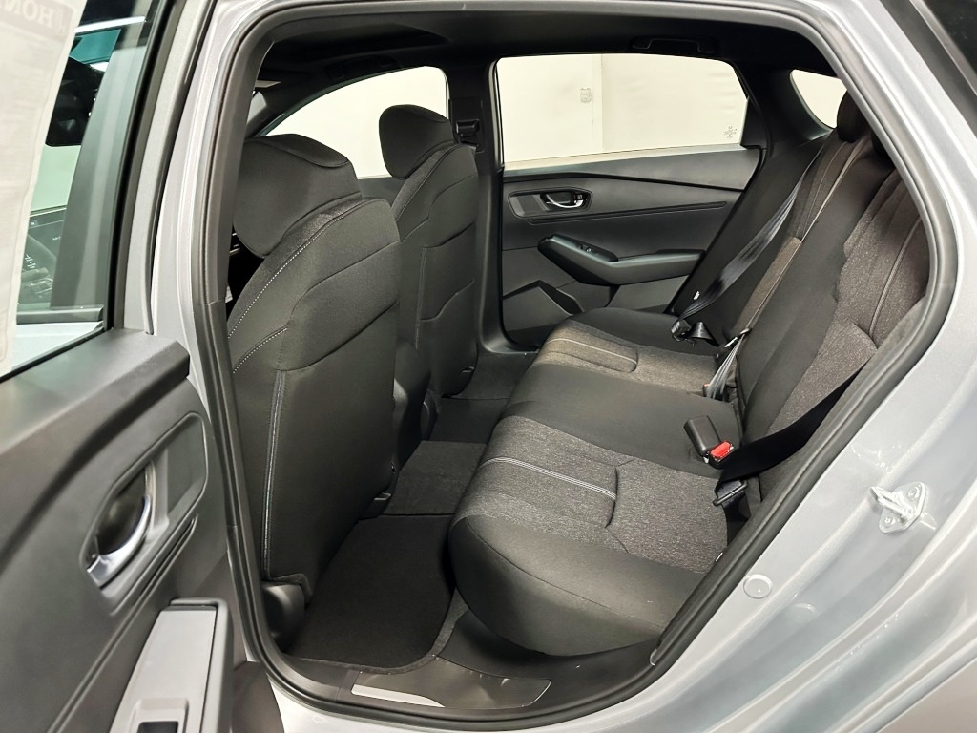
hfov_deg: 71.6
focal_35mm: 24
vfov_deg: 56.8
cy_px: 366
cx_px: 488
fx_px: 677
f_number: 1.78
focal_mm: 6.86
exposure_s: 1/40
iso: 1000
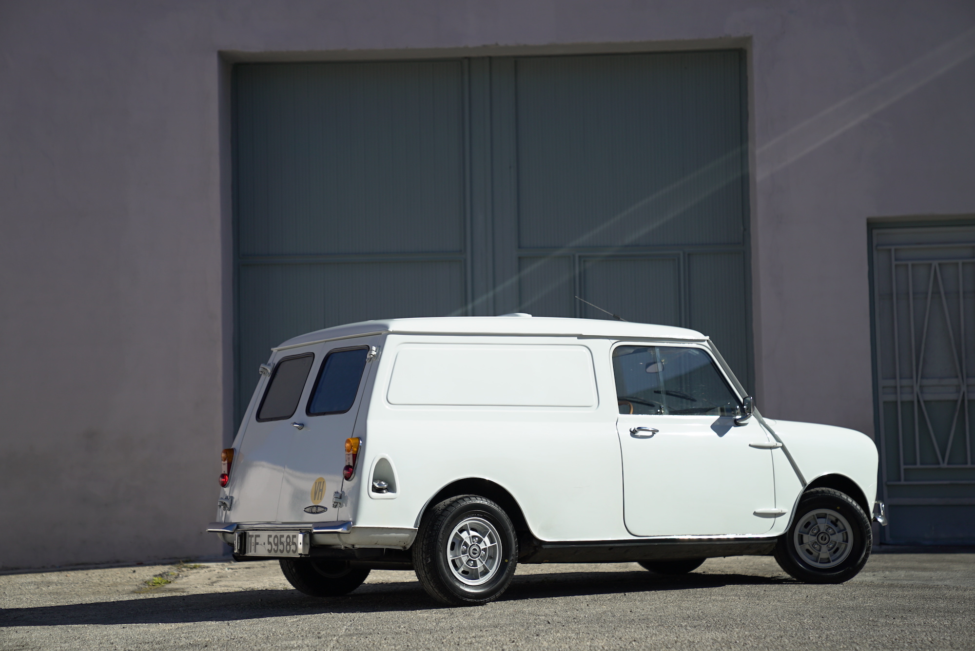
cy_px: 326
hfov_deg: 28.8
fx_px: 1897
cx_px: 488
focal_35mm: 70
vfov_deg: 19.5
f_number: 2.8
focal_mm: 70
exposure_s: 1/1600
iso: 100
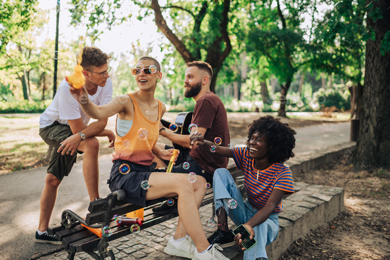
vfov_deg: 37.8
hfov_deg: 54.4
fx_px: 379
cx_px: 195
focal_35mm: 35
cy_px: 130
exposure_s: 1/160
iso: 50
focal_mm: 35
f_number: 1.8
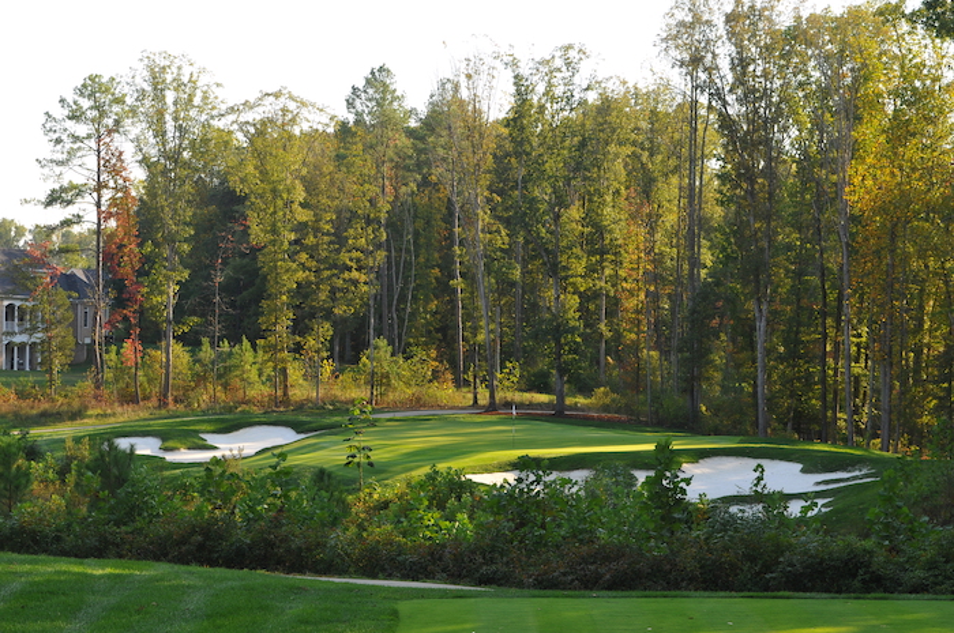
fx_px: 2184
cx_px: 477
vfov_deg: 16.5
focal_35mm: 82
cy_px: 316
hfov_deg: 24.6
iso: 250
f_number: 10
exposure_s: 1/100
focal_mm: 55
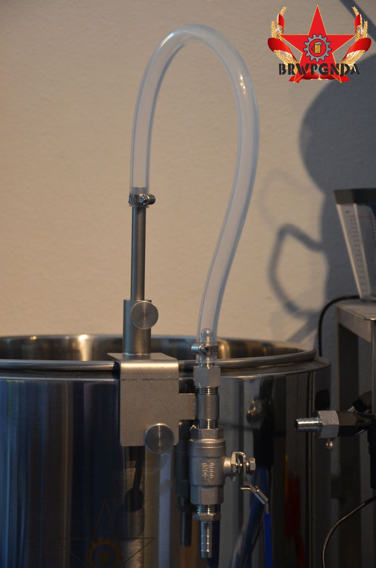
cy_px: 284
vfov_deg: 19.5
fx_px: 1652
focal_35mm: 105
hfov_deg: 13.0
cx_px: 188
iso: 1000
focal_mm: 70
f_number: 5.3
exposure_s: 1/30
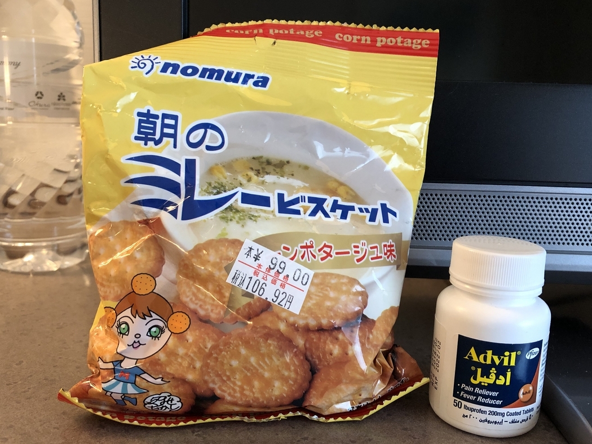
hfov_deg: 56.8
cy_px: 224
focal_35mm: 32
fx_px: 547
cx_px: 295
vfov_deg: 44.2
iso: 80
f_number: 1.8
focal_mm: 4
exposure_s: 1/15
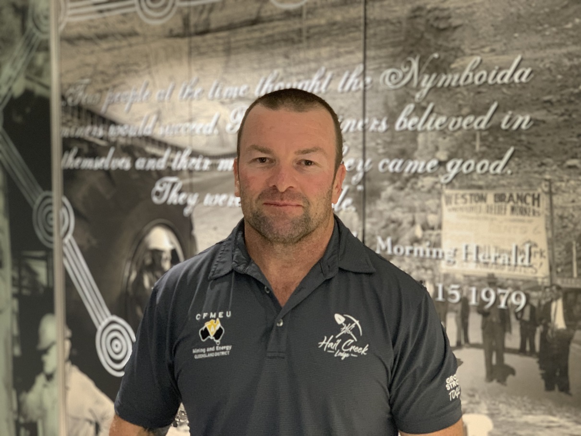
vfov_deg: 28.0
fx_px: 873
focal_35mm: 52
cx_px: 290
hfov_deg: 36.8
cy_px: 218
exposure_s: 1/50
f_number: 2.4
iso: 320
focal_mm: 6
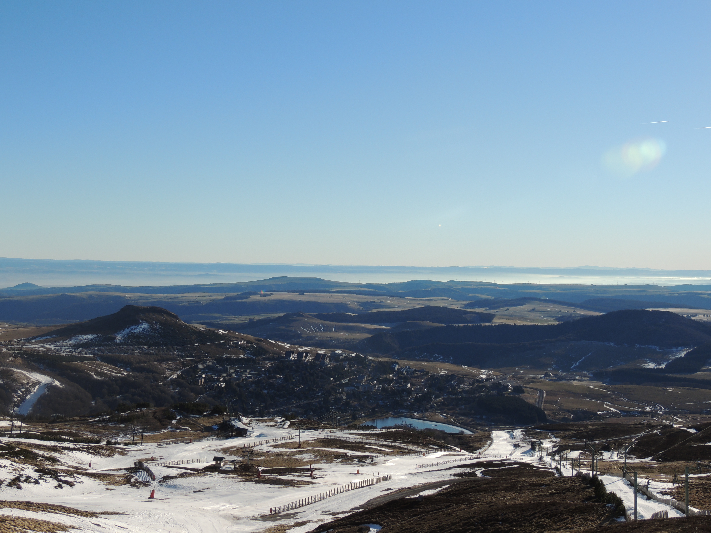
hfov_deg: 40.4
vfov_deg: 30.9
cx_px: 356
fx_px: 965
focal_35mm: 47
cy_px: 266
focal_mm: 8.3
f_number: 3.5
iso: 100
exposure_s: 1/1250
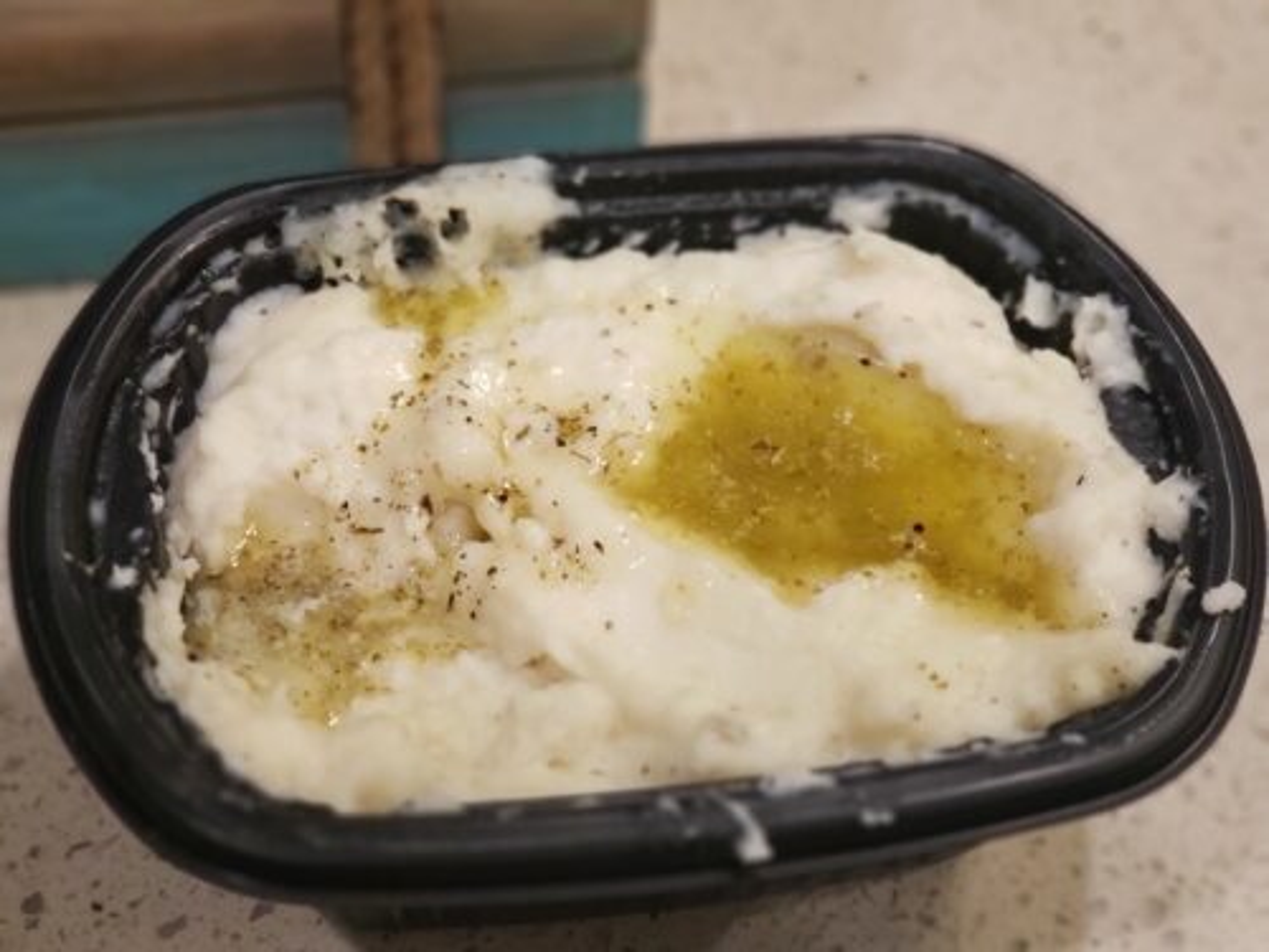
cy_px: 476
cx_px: 634
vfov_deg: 28.0
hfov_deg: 36.8
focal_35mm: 52
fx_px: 1906
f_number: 2.4
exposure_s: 1/24
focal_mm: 6
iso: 320
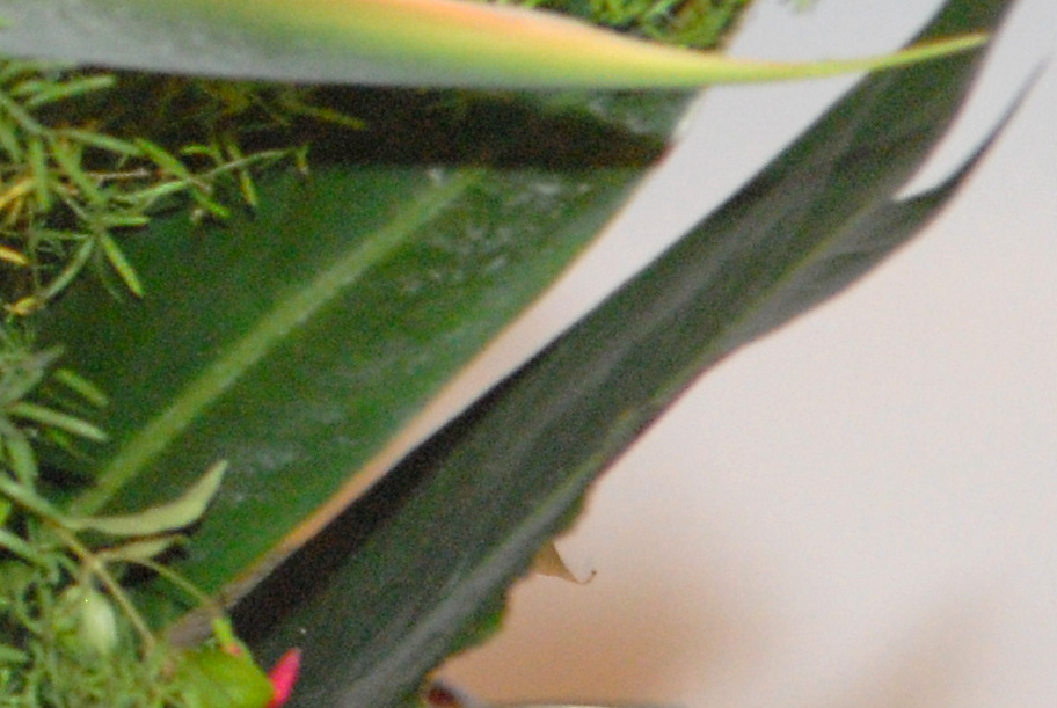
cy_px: -129
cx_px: -919
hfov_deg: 5.8
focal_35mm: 350
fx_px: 10295
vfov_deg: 3.9
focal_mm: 55
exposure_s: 1/60
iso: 800
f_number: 5
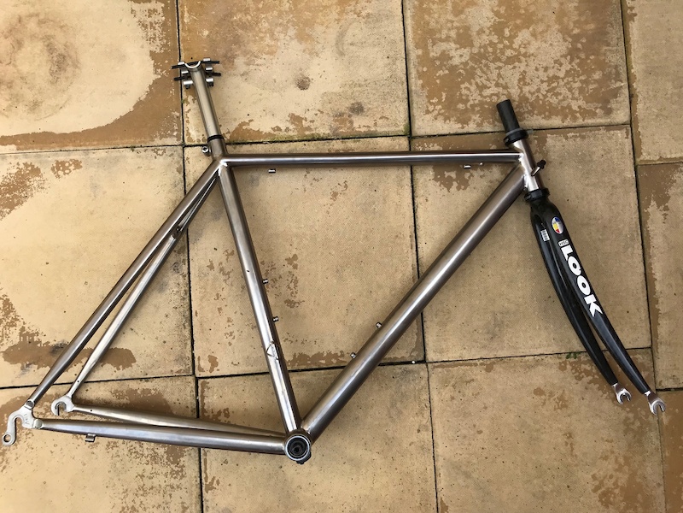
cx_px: 342
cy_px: 256
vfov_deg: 49.7
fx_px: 552
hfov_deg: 63.4
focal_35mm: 28
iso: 20
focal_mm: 3.99
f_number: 1.8
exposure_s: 1/656
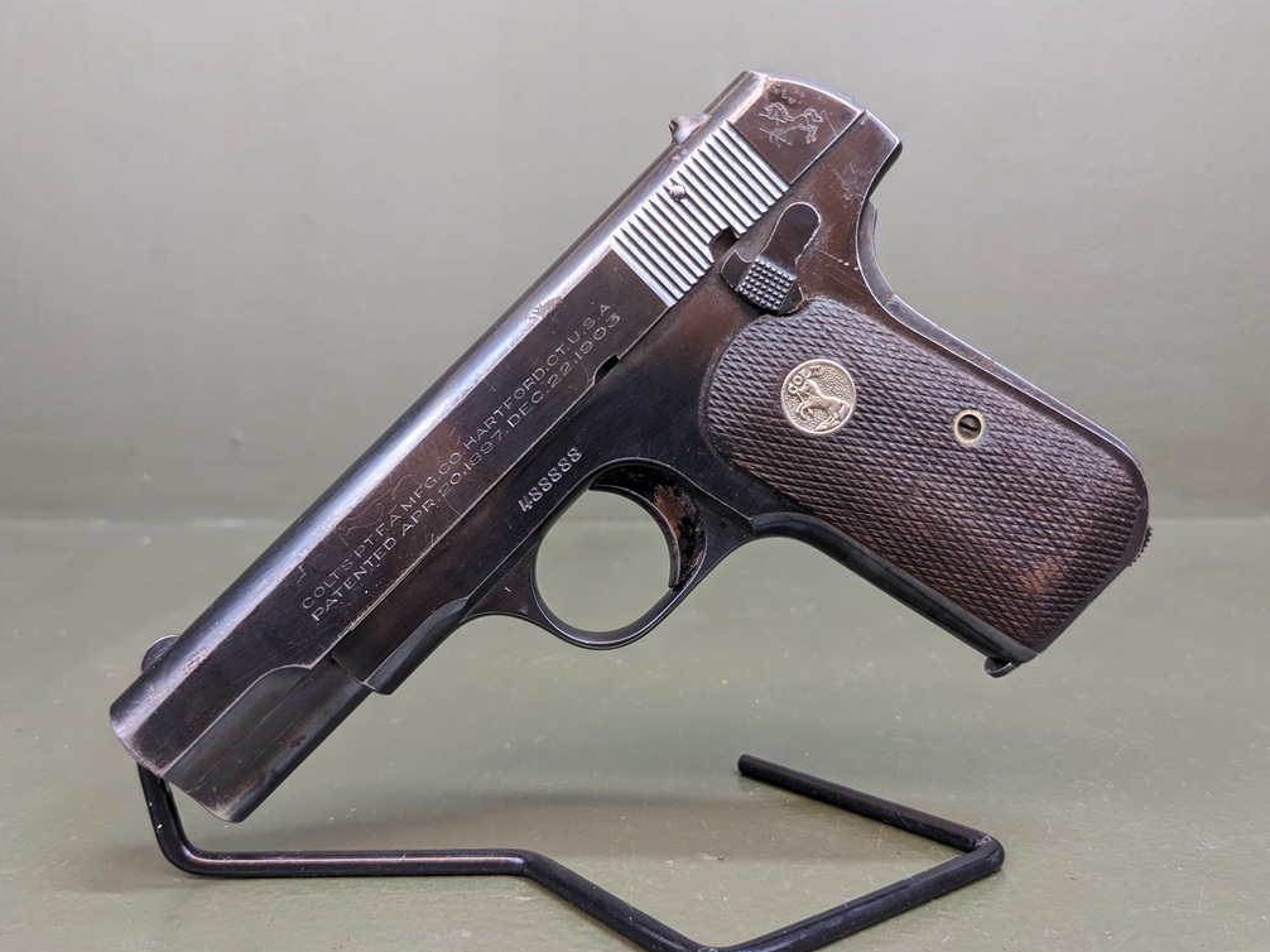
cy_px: 462
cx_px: 644
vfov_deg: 48.2
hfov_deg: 61.7
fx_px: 1064
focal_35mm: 29
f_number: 1.73
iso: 116
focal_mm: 4.38
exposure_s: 1/30
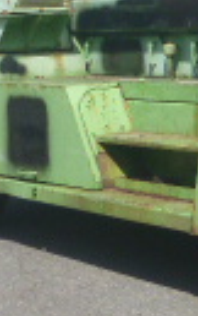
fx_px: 1127
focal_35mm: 131
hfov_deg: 9.1
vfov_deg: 15.3
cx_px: 467
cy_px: -81
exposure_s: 1/500
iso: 100
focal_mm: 4.5
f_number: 3.9
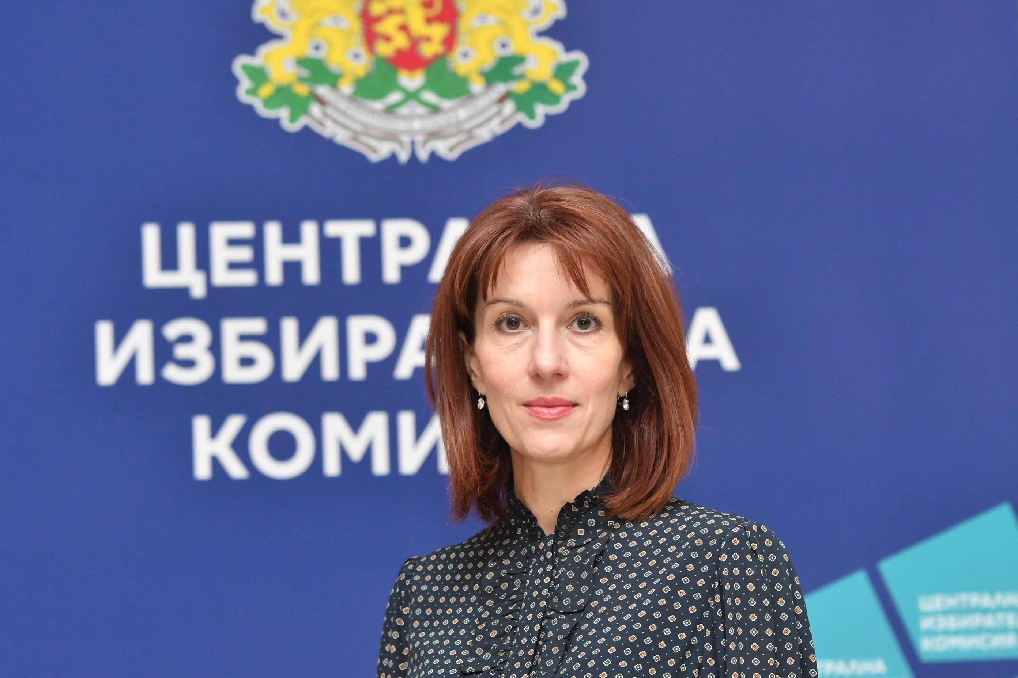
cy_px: 339
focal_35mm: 142
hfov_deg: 14.4
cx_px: 509
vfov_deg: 9.6
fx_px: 4029
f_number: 5
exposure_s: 1/160
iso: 1600
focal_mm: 95
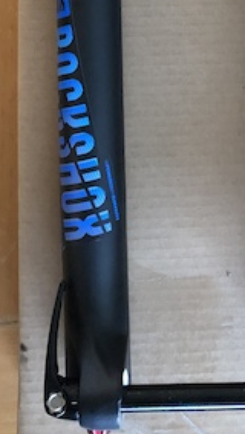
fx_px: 992
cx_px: 199
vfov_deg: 22.0
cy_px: -144
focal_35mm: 86
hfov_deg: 14.0
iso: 125
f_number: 1.8
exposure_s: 1/4
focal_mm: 3.99
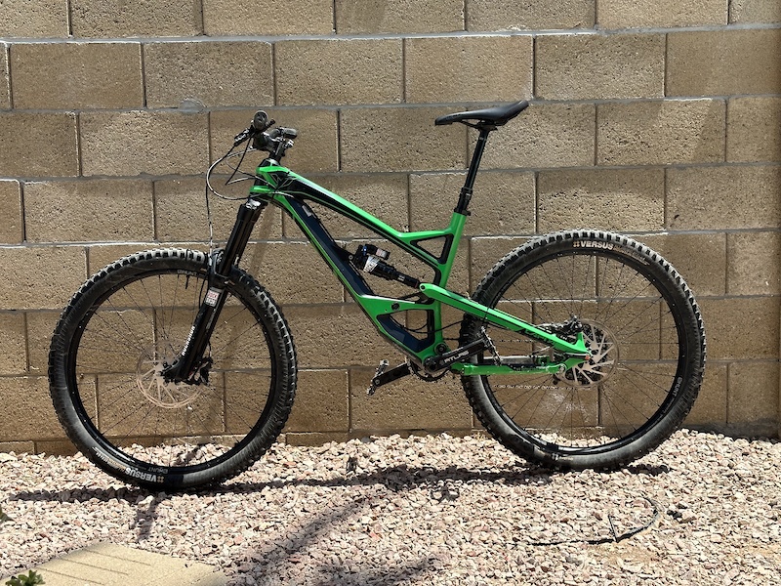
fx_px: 1083
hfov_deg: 39.7
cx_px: 390
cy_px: 293
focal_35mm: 48
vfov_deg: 30.3
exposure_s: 1/1695
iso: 64
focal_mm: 6.86
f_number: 1.78
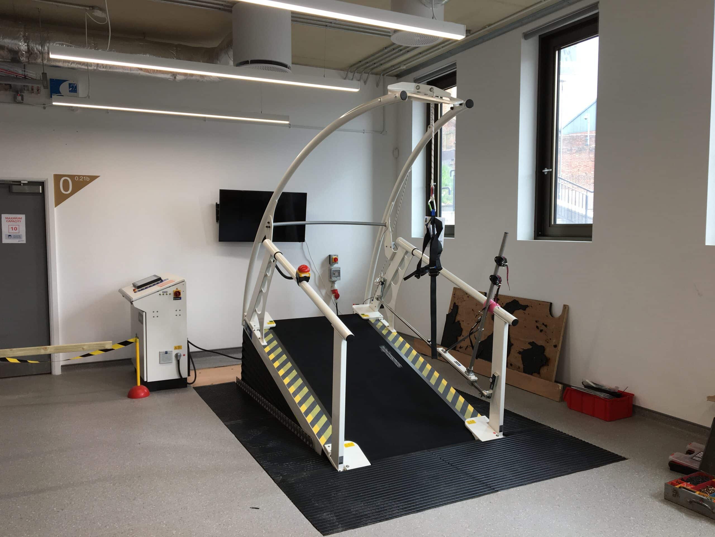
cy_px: 268
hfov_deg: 61.7
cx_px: 358
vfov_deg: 48.2
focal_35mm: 29
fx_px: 599
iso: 25
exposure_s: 1/50
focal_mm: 4.15
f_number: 2.2
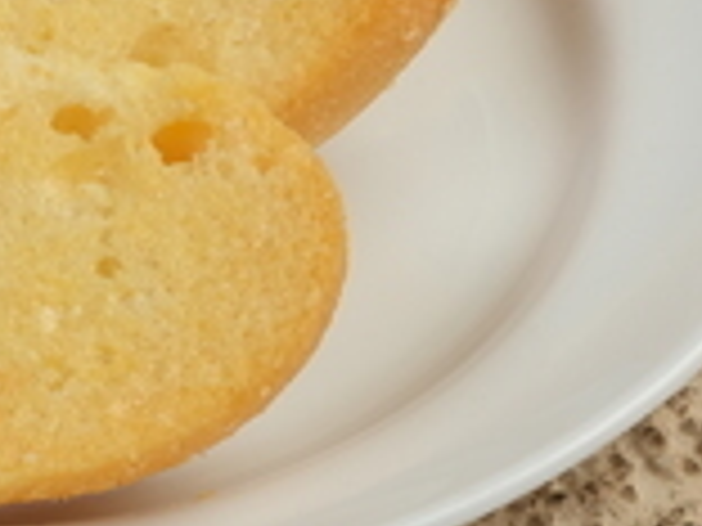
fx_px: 13506
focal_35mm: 666
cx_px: -346
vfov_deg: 2.2
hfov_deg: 3.0
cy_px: -182
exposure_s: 1/125
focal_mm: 121.8
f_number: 13
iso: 160
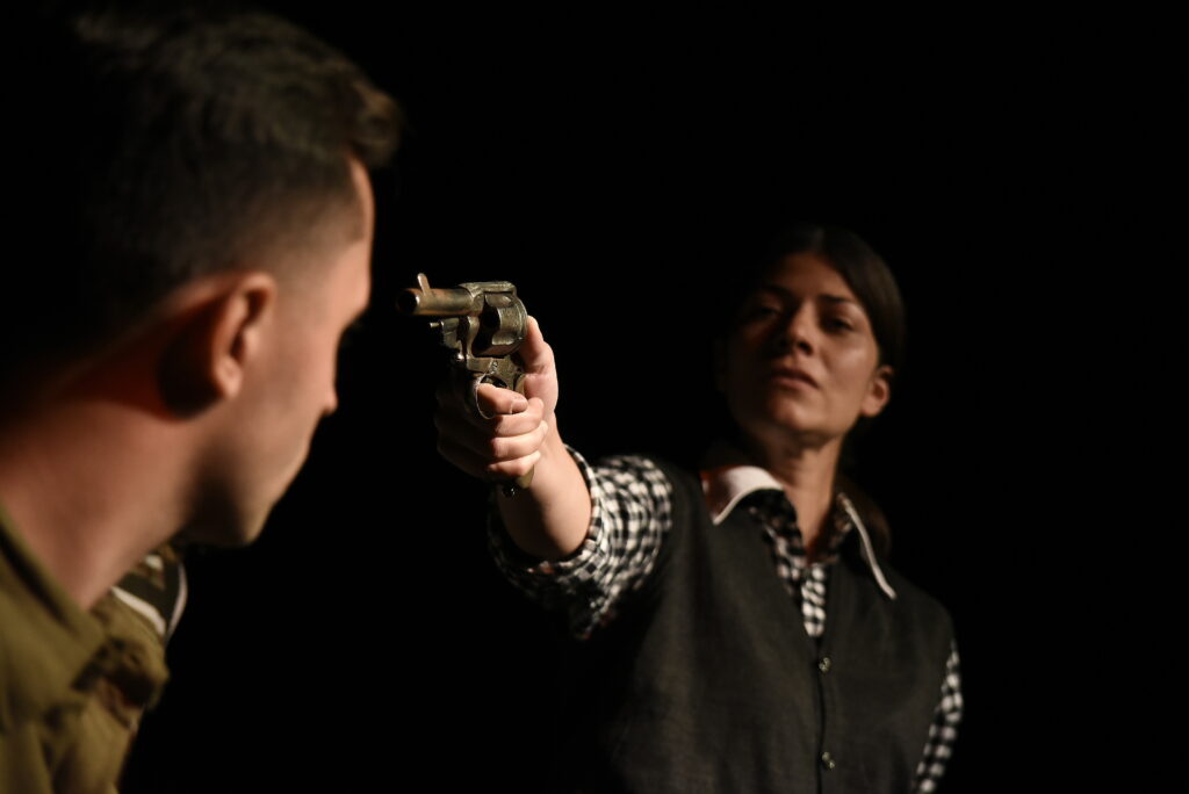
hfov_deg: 22.1
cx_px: 594
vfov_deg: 14.9
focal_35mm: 92
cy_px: 397
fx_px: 3040
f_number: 4.5
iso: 4000
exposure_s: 1/250
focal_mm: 92
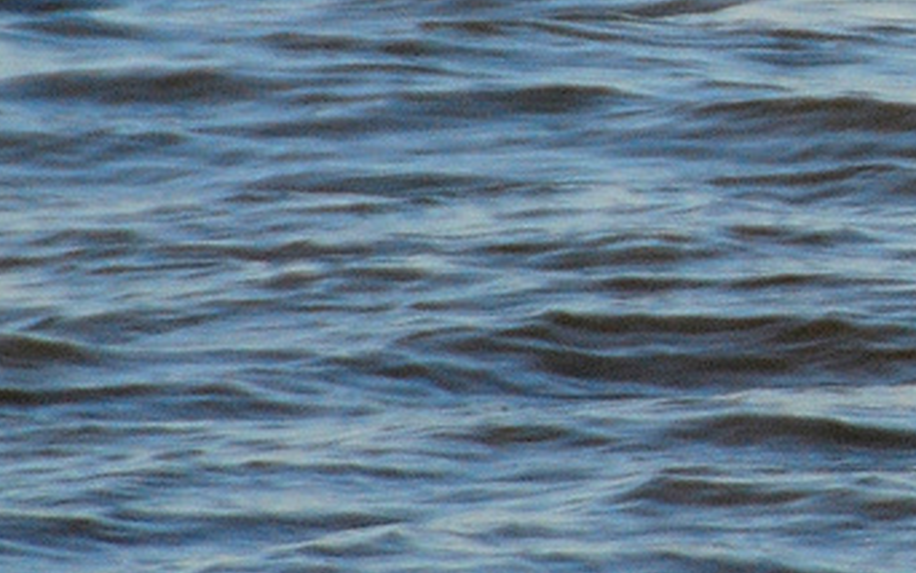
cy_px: -80
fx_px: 36085
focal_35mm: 1445
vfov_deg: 0.9
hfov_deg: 1.5
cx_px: 1517
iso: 320
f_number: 5.6
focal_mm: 200
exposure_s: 1/1000
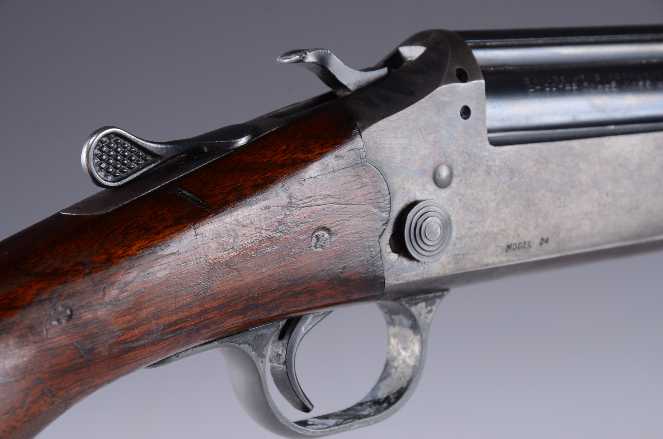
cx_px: 332
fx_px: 2895
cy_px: 220
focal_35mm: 158
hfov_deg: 13.1
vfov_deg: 8.7
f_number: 11
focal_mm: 105
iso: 125
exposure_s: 1/80
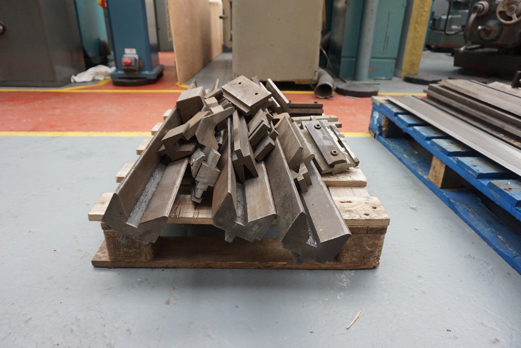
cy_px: 174
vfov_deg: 53.1
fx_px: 347
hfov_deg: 73.7
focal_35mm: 24
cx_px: 260
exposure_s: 1/160
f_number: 4
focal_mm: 16
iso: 1250
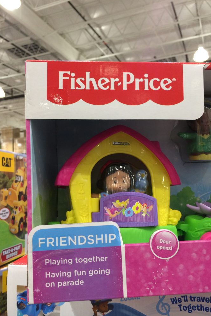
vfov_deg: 60.3
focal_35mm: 31
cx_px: 114
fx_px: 273
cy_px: 157
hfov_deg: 42.3
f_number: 2.2
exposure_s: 1/30
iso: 125
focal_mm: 4.15
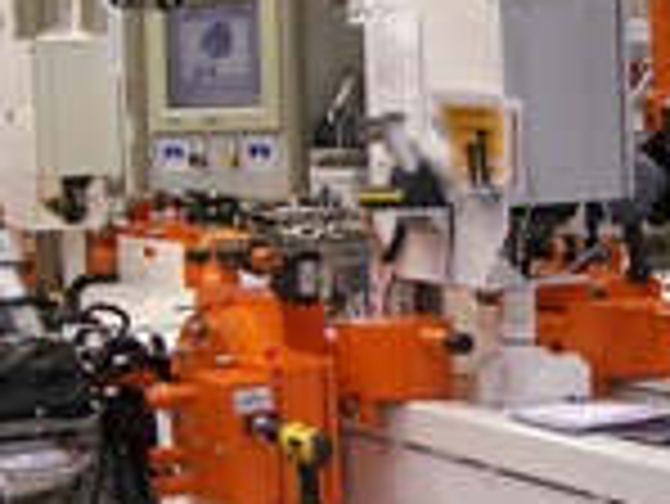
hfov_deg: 17.2
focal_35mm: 114
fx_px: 2208
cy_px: 310
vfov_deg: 13.0
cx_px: 432
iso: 80
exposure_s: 1/40
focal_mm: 6.3
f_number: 2.8
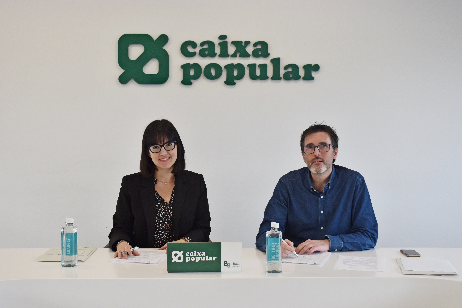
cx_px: 231
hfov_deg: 42.3
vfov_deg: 28.9
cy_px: 154
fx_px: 597
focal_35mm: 46
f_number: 5.6
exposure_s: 1/250
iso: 400
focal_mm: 31
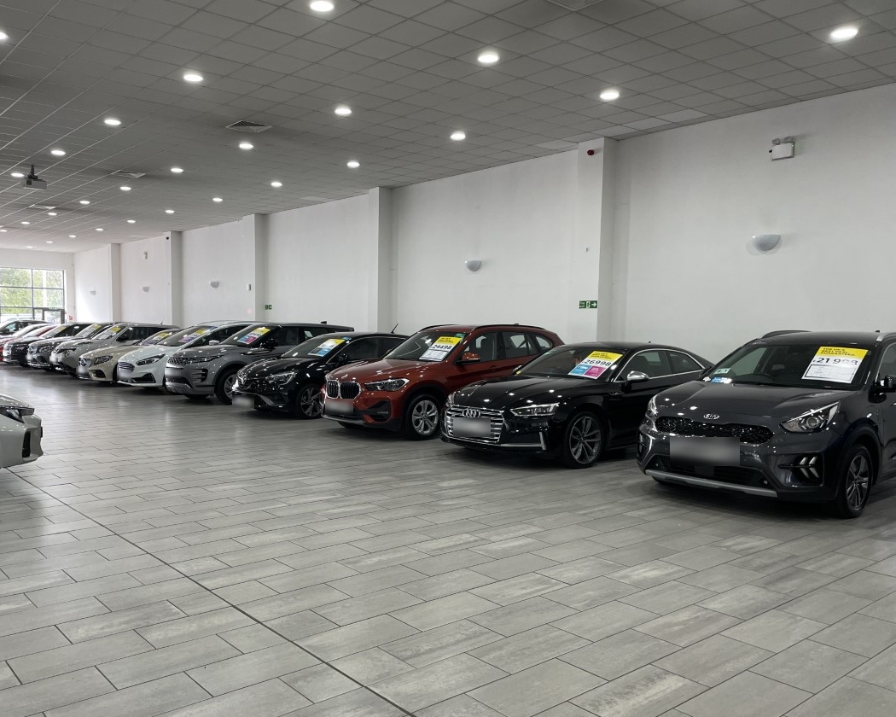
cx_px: 387
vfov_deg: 49.9
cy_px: 382
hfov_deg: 60.2
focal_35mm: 29
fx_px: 769
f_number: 1.6
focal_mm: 4.2
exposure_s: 1/100
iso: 80
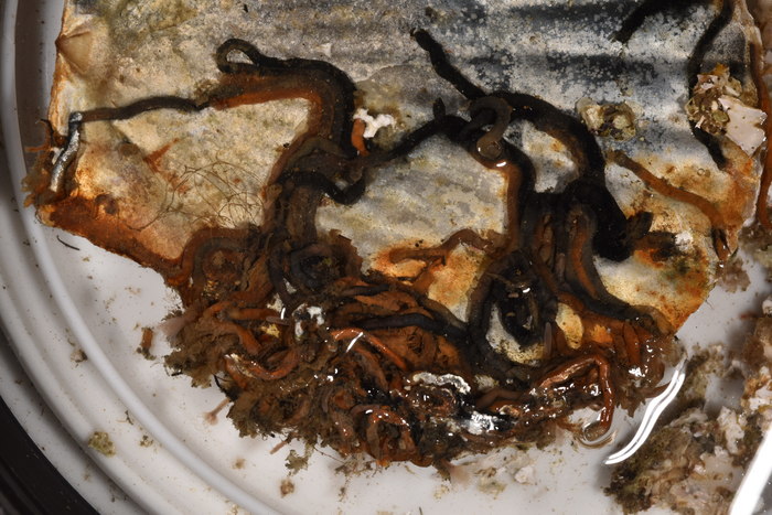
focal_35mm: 60
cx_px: 386
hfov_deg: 33.4
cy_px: 258
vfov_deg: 22.6
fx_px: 1287
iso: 160
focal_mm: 60
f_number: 22
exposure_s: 1/320
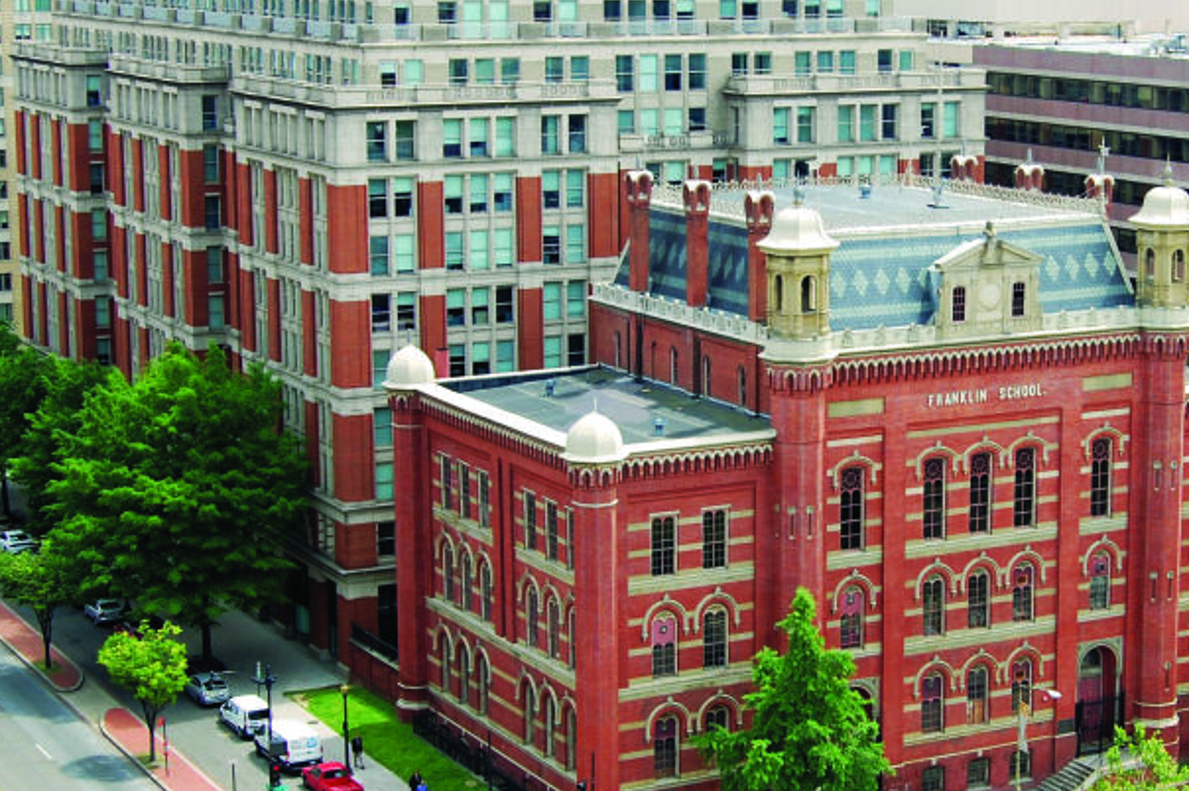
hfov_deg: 25.5
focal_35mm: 79
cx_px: 839
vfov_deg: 17.3
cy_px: 339
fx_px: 2603
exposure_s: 1/250
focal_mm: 31
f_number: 8
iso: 200
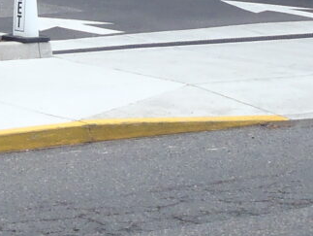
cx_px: 66
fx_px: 1548
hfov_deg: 11.5
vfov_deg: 8.5
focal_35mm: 171
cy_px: -127
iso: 160
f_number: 13
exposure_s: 1/80
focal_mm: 6.45
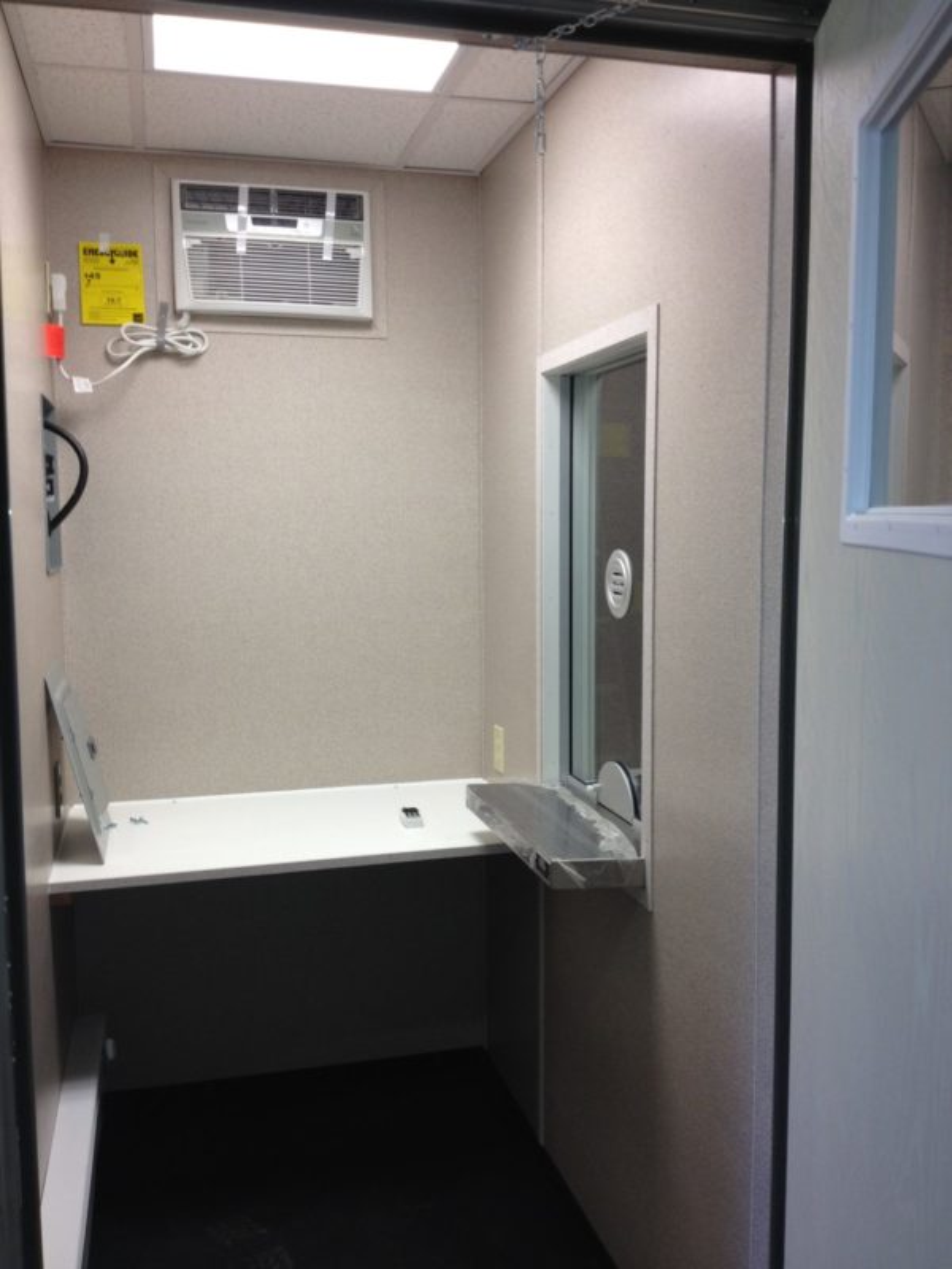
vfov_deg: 52.6
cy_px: 634
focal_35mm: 35
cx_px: 476
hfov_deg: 40.7
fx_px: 1283
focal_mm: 4.28
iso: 64
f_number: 2.4
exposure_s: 1/30
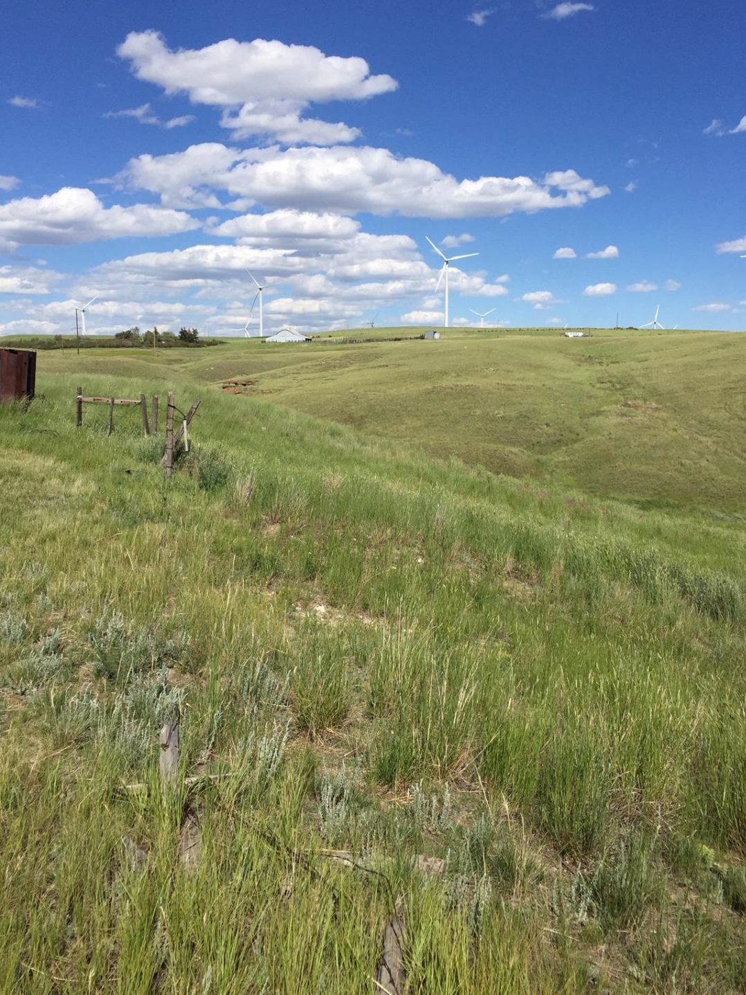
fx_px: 891
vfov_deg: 58.3
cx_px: 388
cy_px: 472
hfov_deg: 45.4
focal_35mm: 31
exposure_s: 1/4405
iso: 32
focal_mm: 4.15
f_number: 2.2
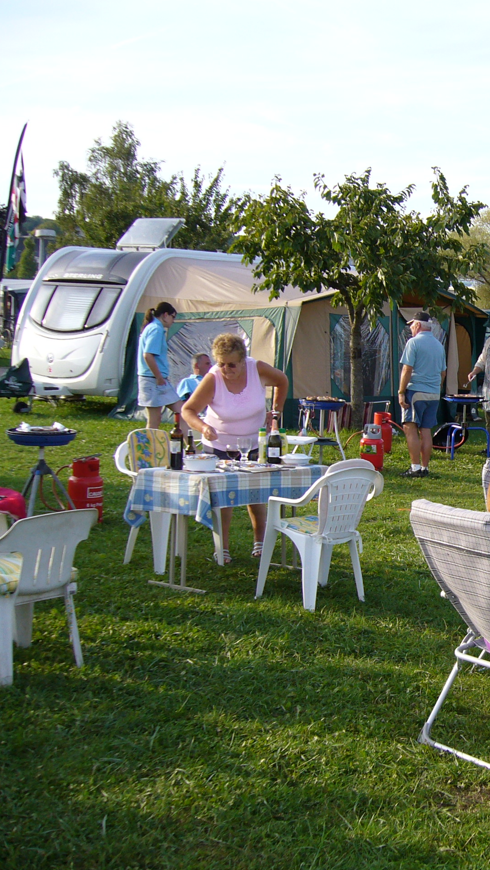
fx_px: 1178
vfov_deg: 40.6
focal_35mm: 51
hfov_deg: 22.0
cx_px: 562
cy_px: 436
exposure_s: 1/400
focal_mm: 5.8
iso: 80
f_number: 2.8
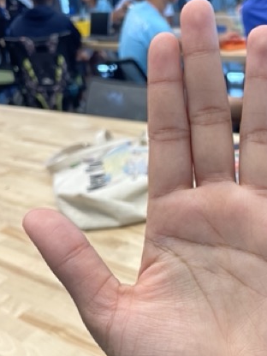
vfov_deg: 46.8
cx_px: 203
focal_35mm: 40
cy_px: 186
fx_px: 411
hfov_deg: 35.1
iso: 64
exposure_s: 1/75
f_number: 1.6
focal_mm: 4.2
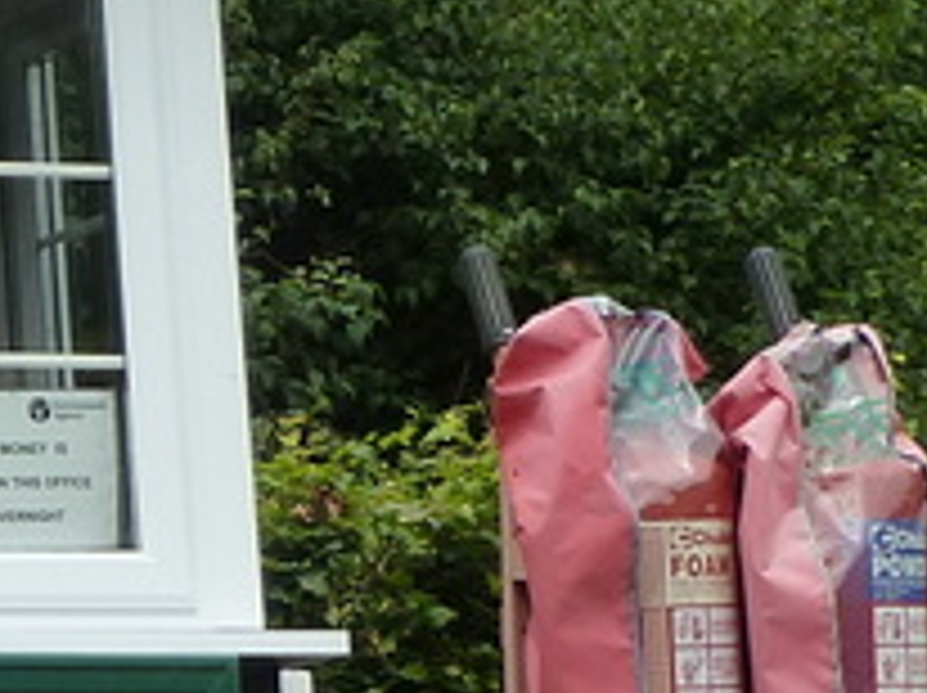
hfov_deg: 8.4
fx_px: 5858
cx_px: -1130
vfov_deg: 6.8
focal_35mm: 219
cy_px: 369
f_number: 4
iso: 125
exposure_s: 1/400
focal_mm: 7.3
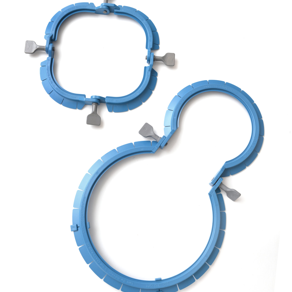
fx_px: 391
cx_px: 145
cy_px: 154
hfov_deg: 40.9
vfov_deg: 40.9
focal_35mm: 41
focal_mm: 32
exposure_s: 1/200
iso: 500
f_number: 7.1
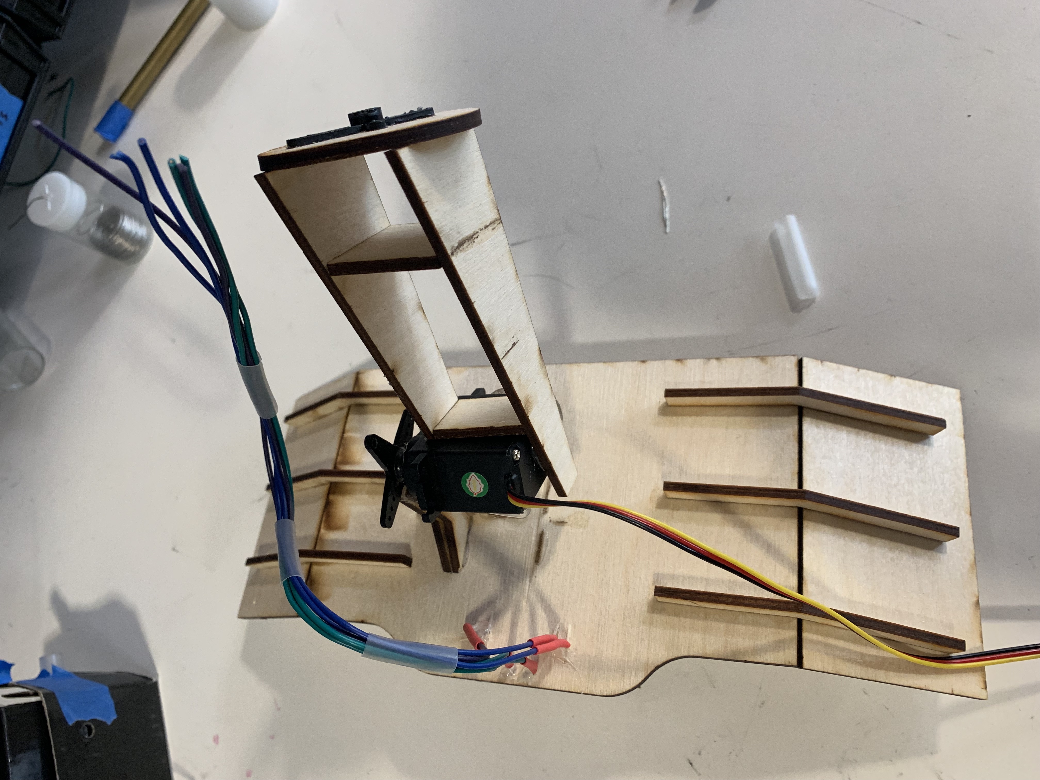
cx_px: 520
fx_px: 781
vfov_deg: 53.1
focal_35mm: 26
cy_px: 390
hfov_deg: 67.3
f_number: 1.8
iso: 160
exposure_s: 1/60
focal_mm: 4.25
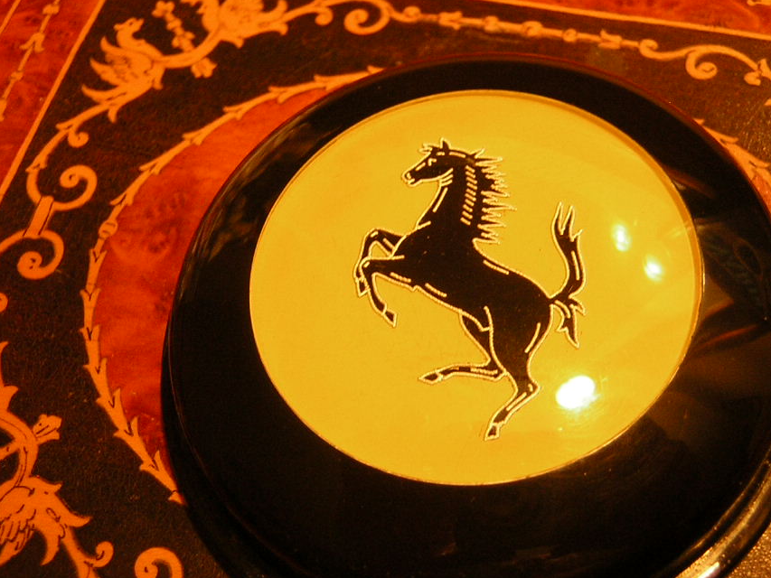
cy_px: 329
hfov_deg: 39.6
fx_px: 1069
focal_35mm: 48
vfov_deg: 30.2
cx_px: 445
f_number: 2.7
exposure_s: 1/5.2
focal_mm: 5.2
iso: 89
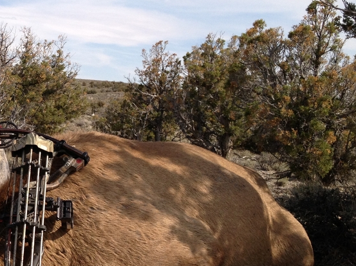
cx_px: 4
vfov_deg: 19.3
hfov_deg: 24.6
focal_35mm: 76
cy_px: 101
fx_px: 781
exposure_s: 1/1623
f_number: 2.4
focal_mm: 4.28
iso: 50
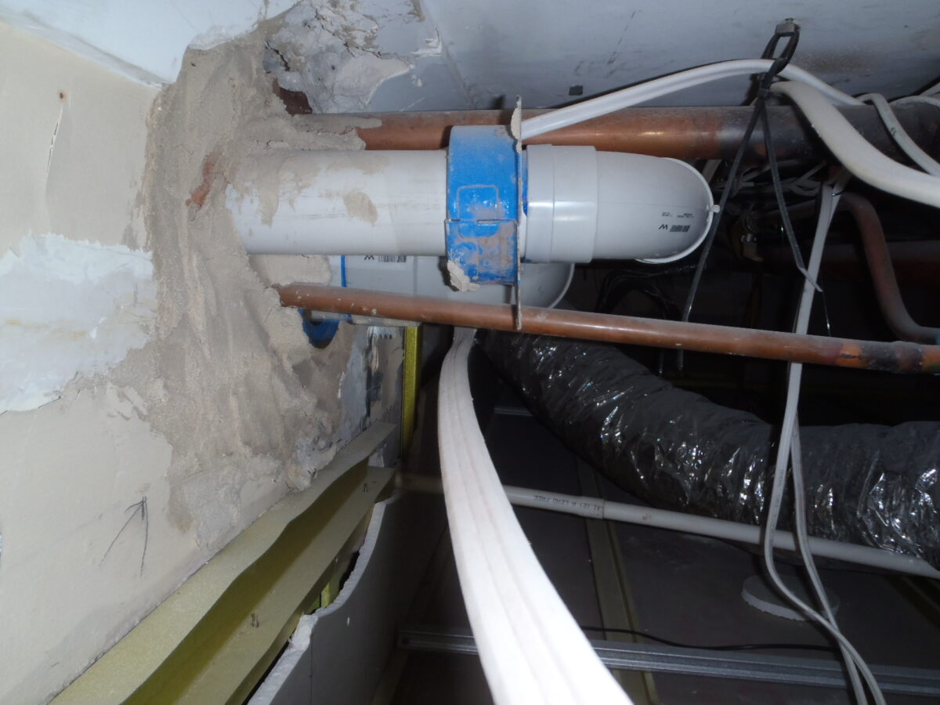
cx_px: 470
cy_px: 352
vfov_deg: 49.7
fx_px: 760
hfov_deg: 63.4
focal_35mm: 28
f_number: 3.5
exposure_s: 1/30
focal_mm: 5
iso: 100
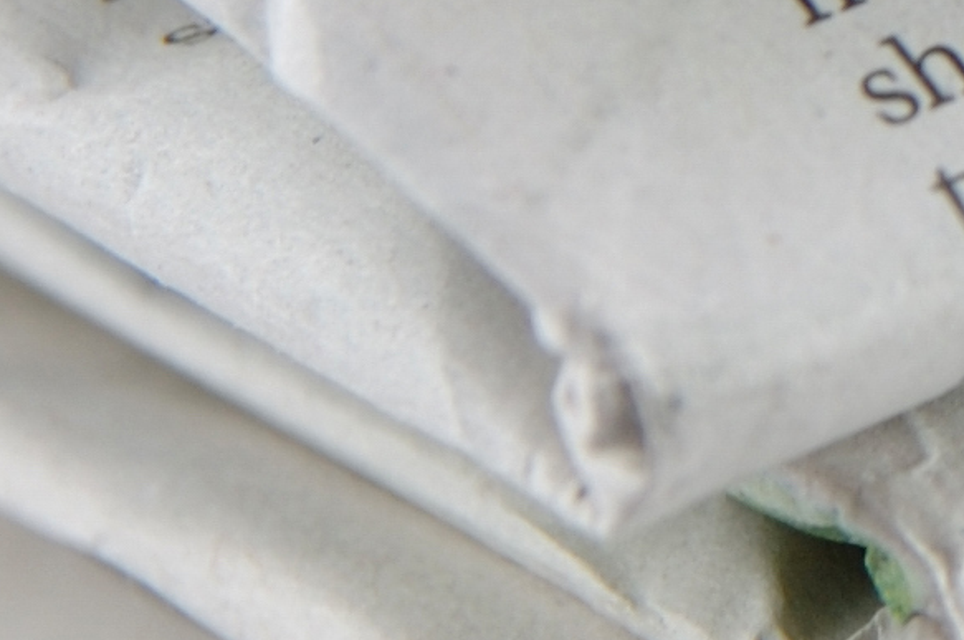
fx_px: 14493
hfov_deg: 3.8
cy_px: -491
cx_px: 1816
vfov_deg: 2.5
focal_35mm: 542
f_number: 8
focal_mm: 70
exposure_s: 1/13
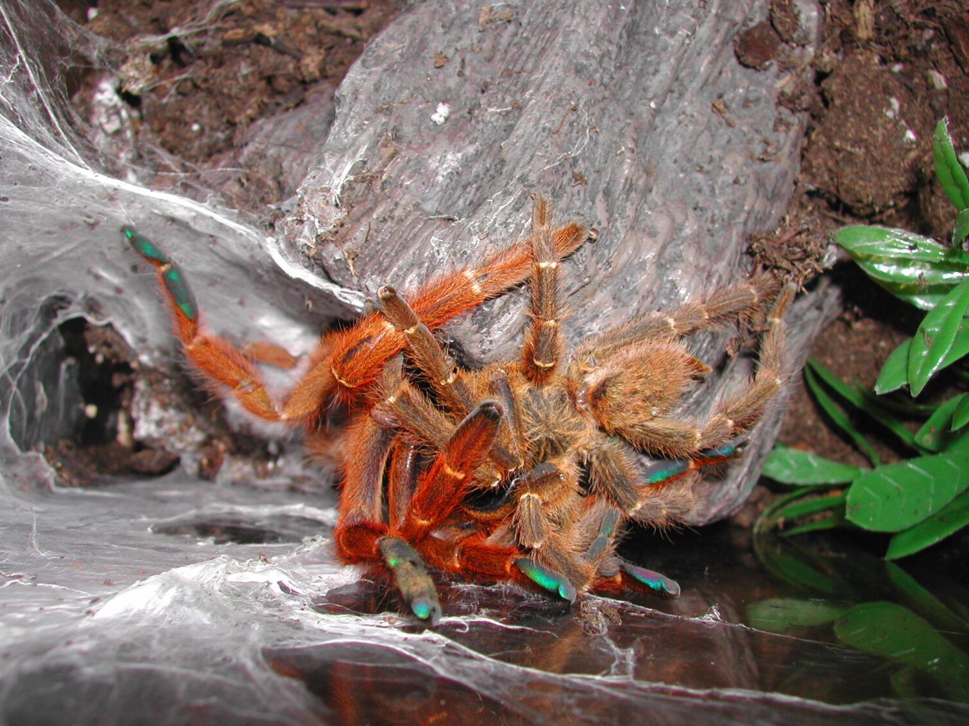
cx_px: 485
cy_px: 358
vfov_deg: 36.8
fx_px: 1091
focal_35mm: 39
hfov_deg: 47.9
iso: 100
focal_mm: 8
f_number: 7.6
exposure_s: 1/60
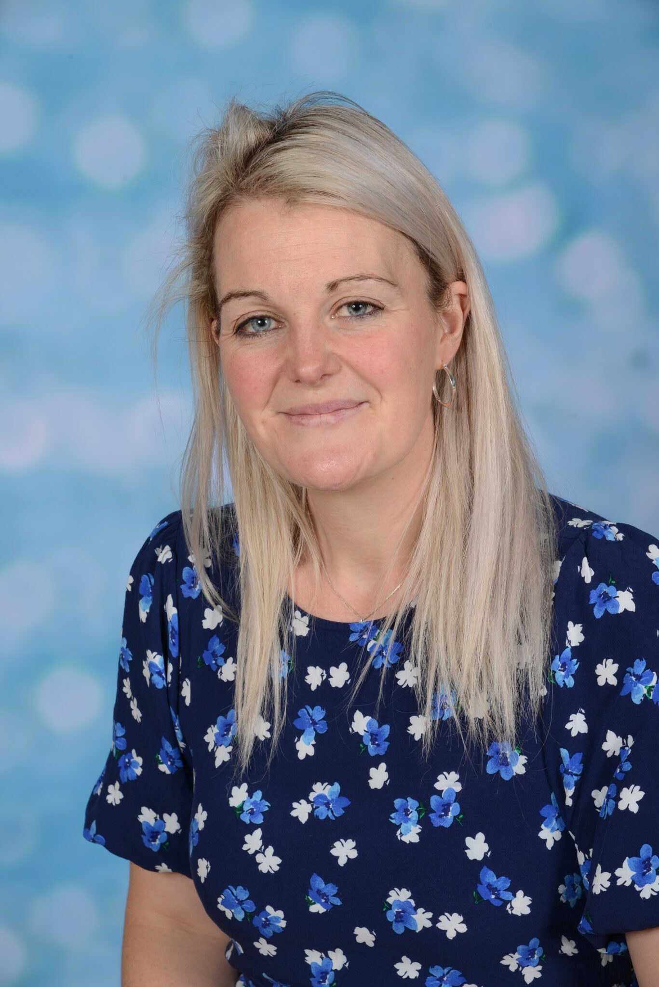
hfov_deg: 14.4
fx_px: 2606
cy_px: 494
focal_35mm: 95
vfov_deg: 21.5
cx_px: 330
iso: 100
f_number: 11
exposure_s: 1/160
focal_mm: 95
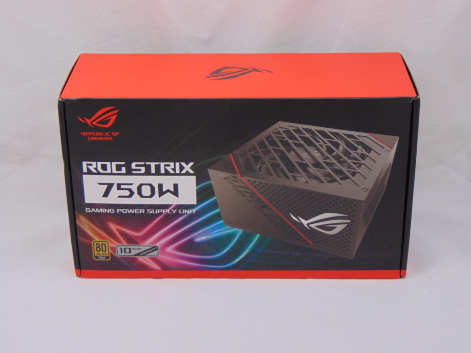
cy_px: 176
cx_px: 236
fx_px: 966
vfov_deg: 20.7
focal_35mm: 71
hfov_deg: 27.4
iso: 250
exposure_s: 1/30
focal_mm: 12.8
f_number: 3.7
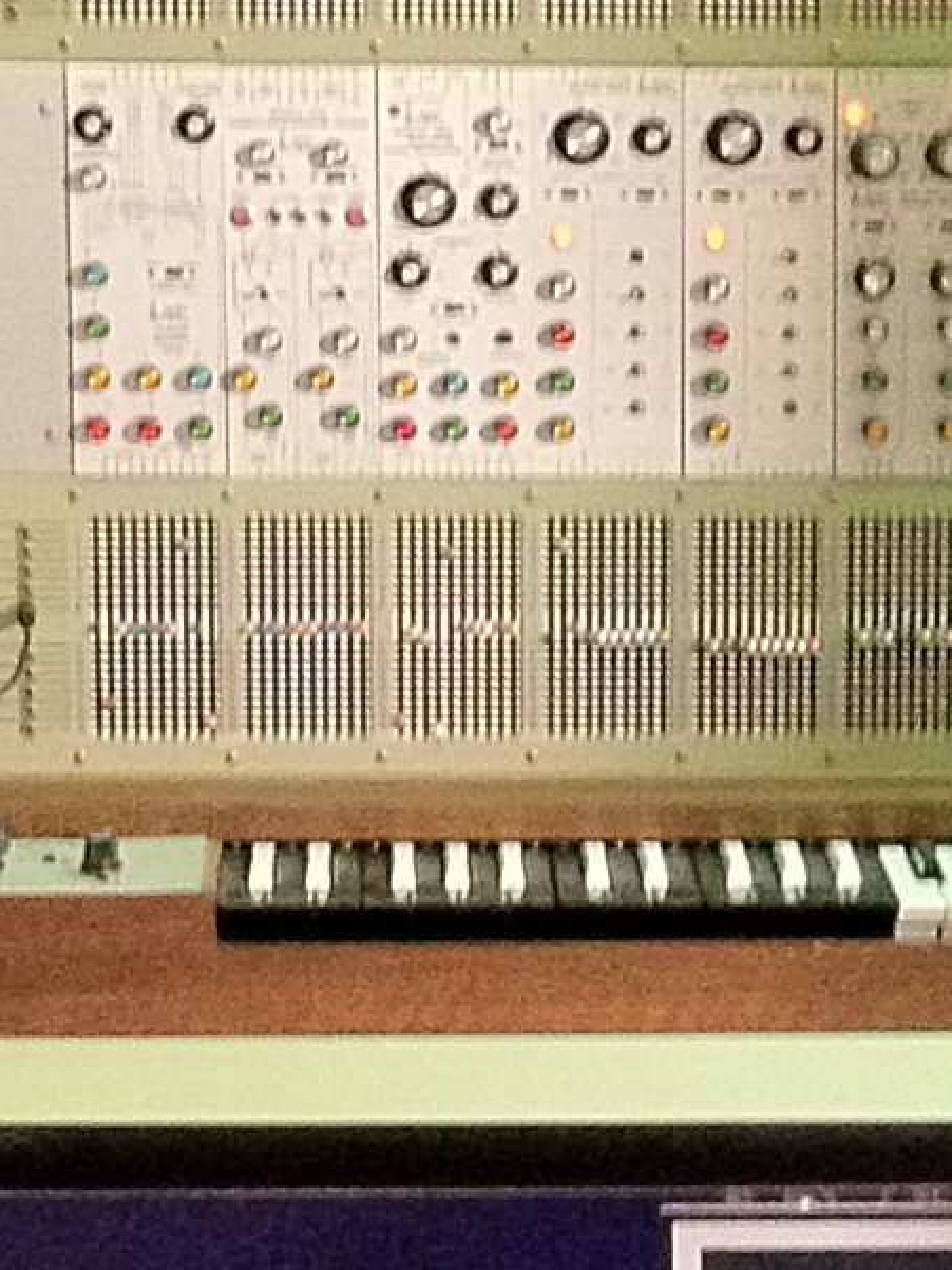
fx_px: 6965
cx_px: 859
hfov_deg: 7.8
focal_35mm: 190
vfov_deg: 10.4
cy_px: 1101
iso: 400
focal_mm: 4.28
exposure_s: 1/20
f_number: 2.4
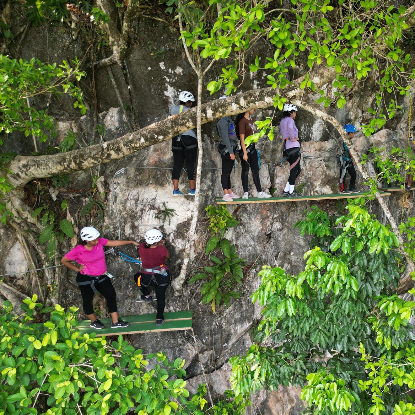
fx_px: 420
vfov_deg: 52.5
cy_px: 210
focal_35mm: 31
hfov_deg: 51.3
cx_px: 285
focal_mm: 6.72
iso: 110
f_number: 1.7
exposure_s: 1/180
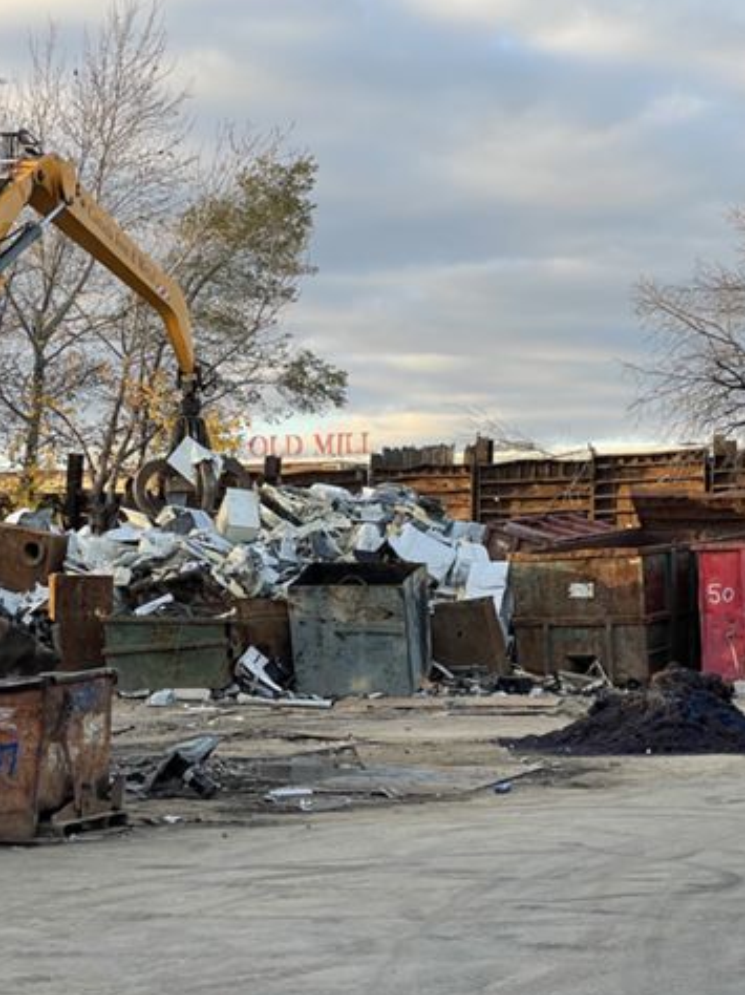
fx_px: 2269
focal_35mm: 79
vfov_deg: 24.7
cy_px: 483
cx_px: 437
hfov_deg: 18.6
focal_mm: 6
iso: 25
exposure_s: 1/190
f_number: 2
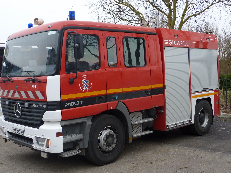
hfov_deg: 43.8
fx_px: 287
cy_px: 83
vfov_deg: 33.6
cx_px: 104
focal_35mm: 43
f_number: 3.5
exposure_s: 1/100
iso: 80
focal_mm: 5.7
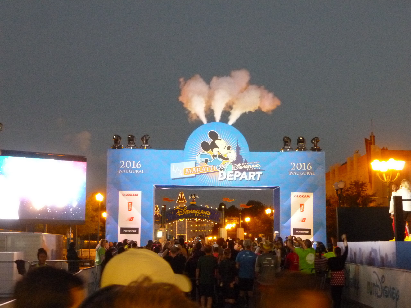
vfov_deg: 27.0
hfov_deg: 35.5
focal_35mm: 54
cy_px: 154
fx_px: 641
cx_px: 206
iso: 800
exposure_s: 1/15
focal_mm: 9.6
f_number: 4
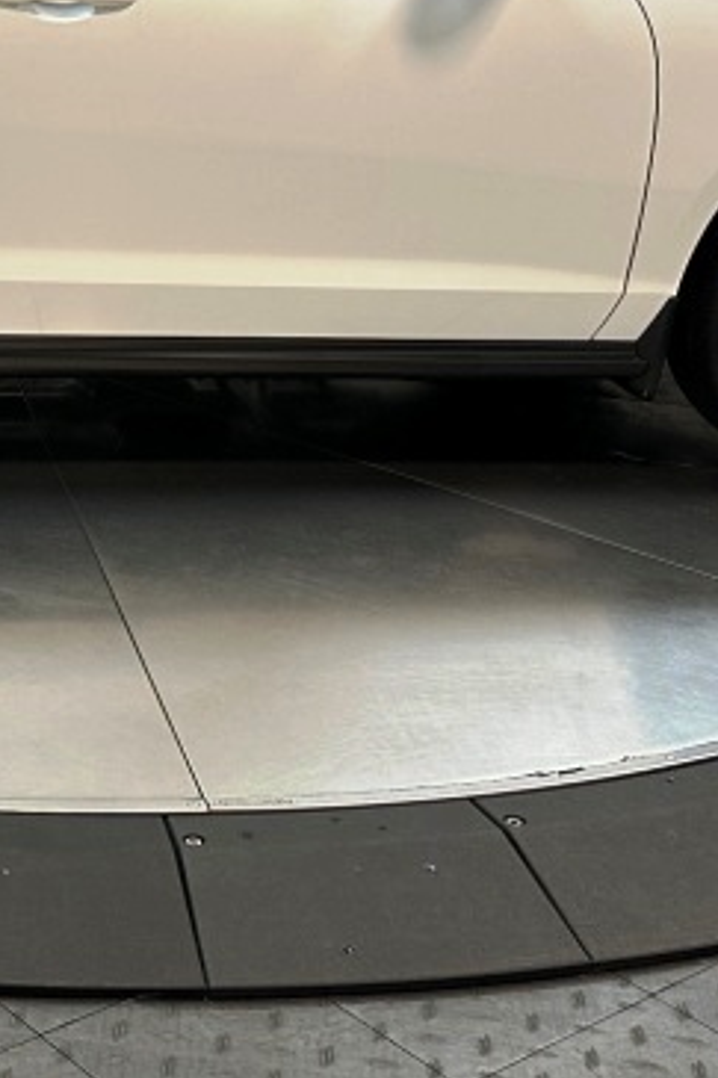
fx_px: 2096
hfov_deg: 18.6
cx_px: -83
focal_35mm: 70
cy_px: 381
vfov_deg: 28.7
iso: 200
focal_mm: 6.86
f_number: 1.78
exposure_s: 1/60
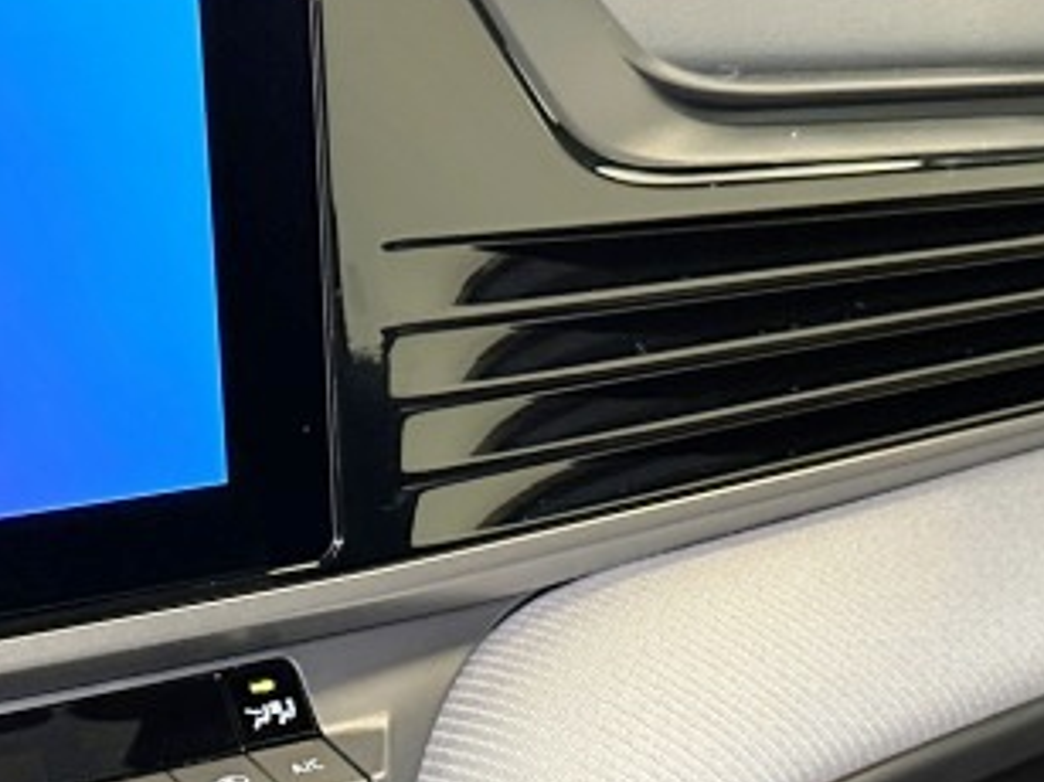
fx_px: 2412
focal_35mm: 80
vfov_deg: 17.2
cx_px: 102
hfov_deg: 23.8
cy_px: 1037
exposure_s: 1/40
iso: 800
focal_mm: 6.86
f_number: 1.78
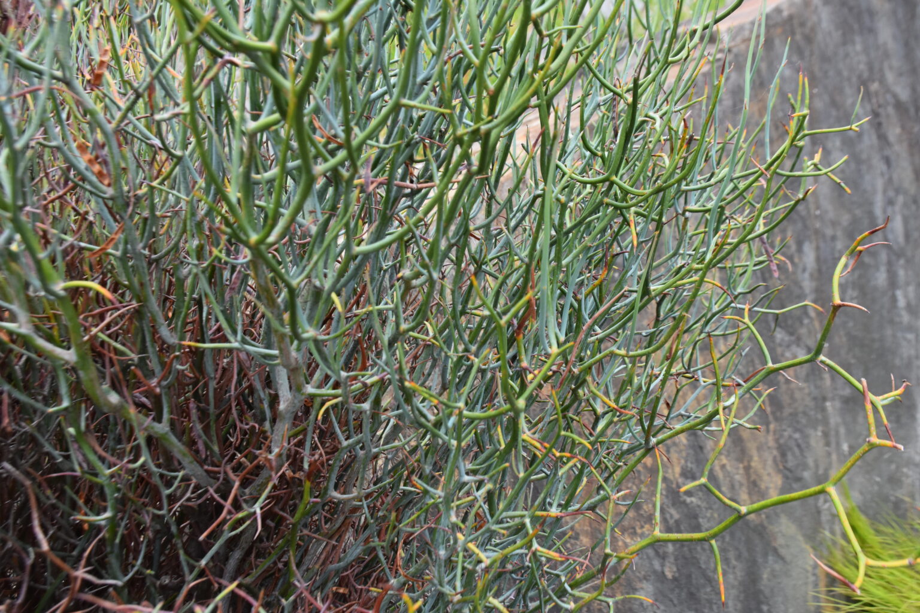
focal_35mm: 39
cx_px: 460
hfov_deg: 49.6
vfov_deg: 34.2
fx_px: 997
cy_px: 306
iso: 800
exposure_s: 1/320
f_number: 8
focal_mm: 26
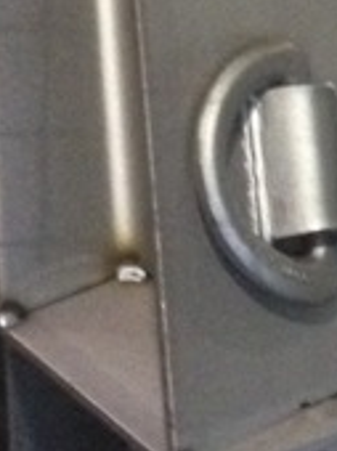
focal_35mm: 199
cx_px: 502
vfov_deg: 9.5
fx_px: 2590
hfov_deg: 7.3
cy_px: -350
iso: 400
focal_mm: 4.12
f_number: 2.4
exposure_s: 1/15
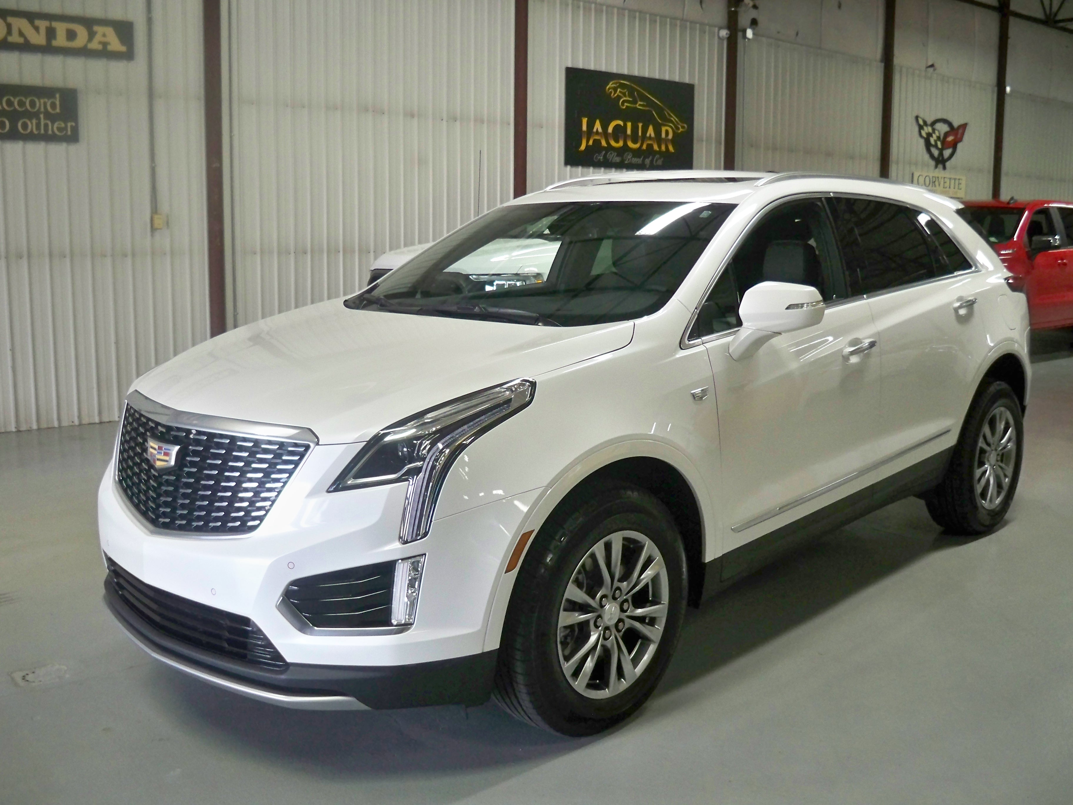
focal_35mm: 35
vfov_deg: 40.7
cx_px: 536
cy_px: 402
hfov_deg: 52.6
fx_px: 1085
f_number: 3.1
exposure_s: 1/60
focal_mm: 6.3
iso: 320
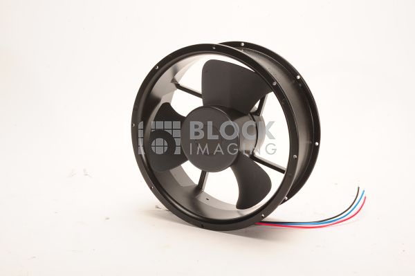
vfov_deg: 26.9
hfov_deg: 39.6
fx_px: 576
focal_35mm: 50
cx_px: 208
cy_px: 138
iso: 320
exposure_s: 1/125
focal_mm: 50
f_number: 16
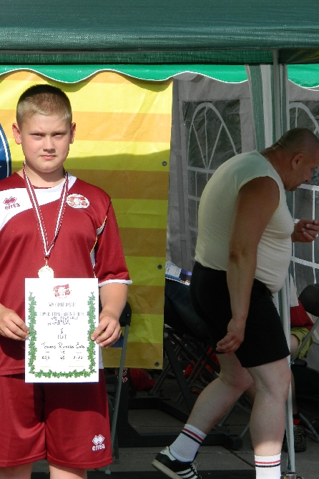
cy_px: 238
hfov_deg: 9.5
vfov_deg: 14.3
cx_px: 59
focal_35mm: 144
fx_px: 1916
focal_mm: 18.6
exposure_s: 1/500
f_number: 4.5
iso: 80
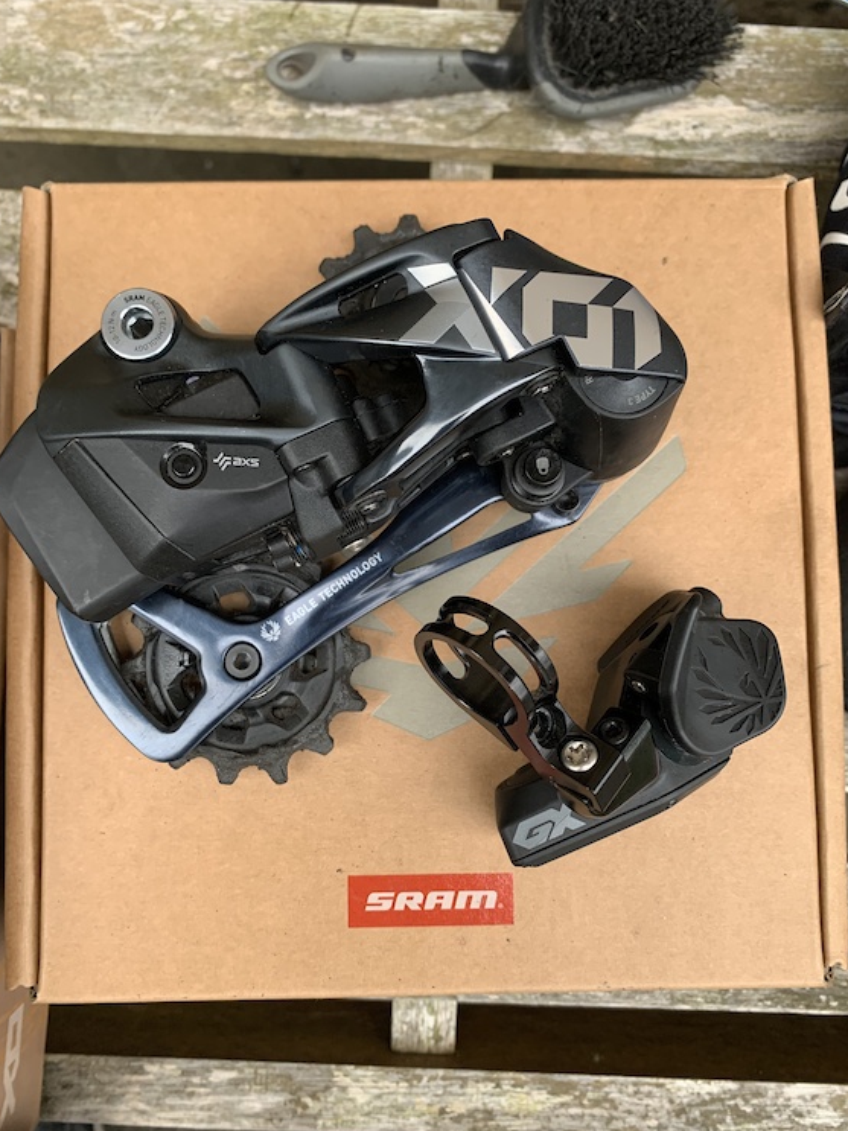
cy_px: 583
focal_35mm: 28
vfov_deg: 63.4
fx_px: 915
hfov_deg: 49.7
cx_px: 434
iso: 80
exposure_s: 1/121
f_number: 1.8
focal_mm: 4.25
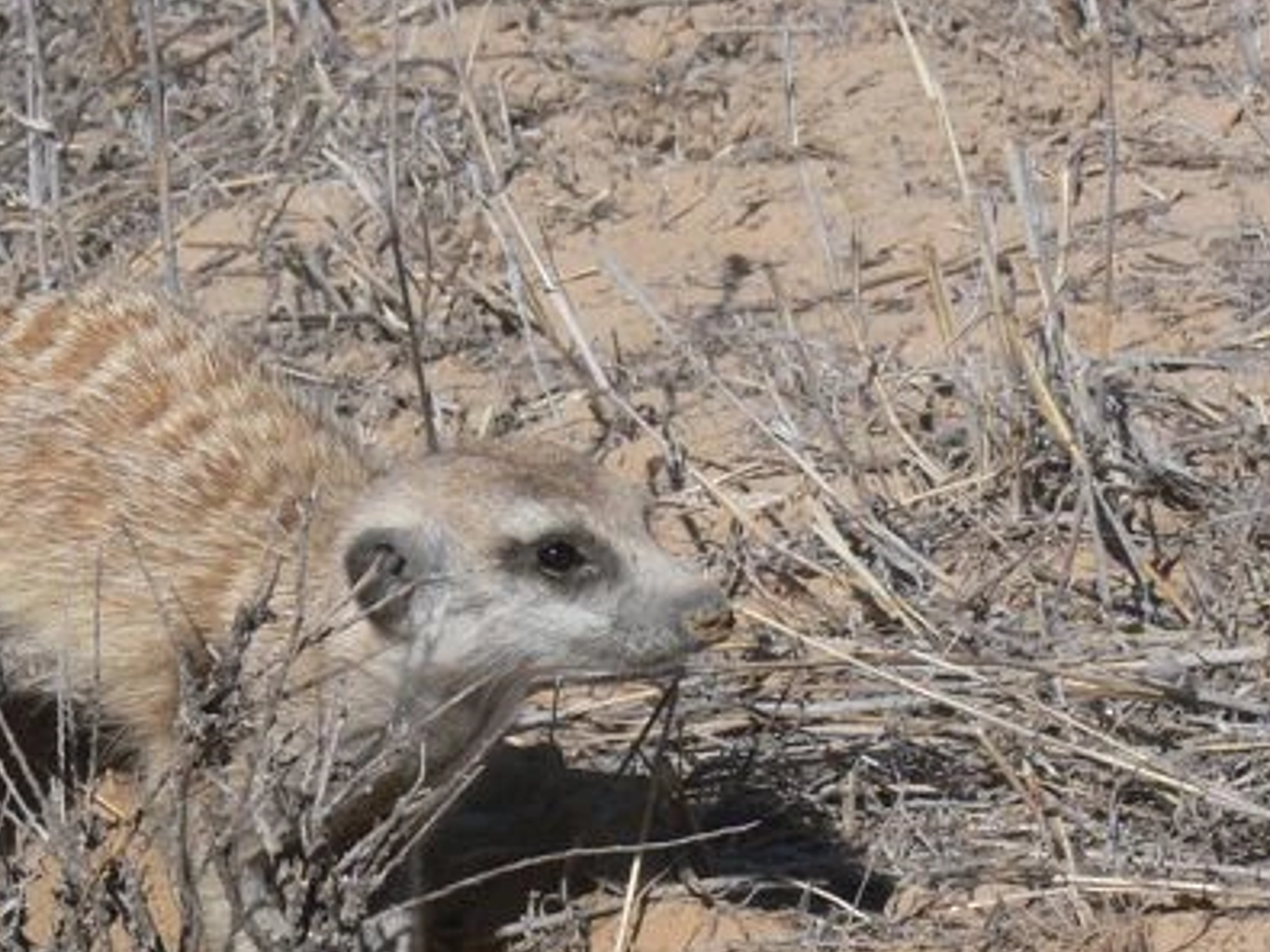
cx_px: 412
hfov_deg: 9.7
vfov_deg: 7.3
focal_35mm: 204
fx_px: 7482
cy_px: 598
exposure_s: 1/400
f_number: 7.1
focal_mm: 20.9
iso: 80
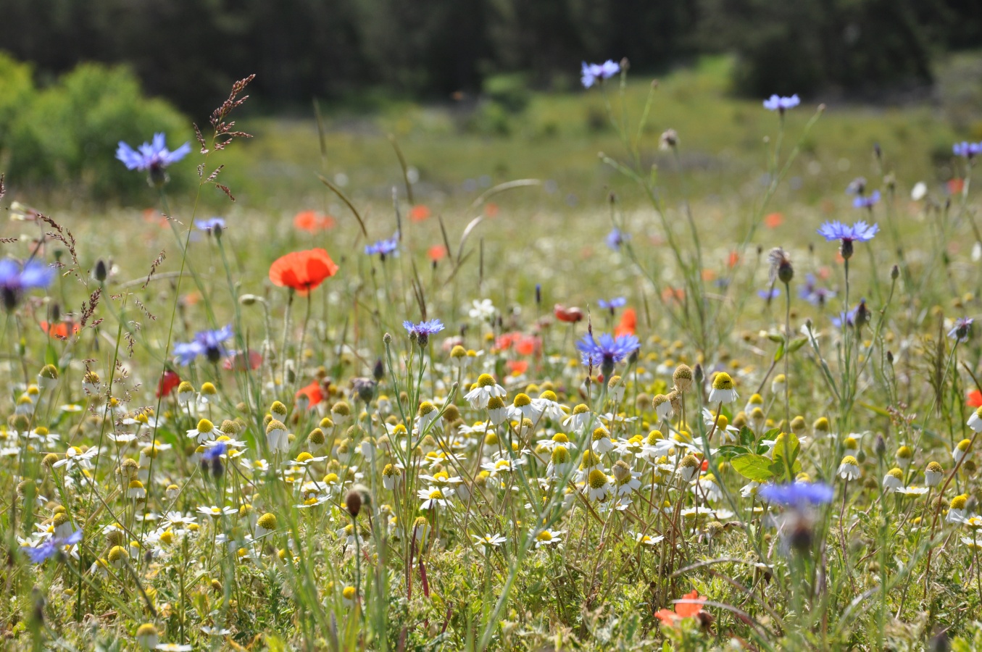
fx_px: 3269
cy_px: 326
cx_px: 491
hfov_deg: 17.1
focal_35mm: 120
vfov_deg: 11.4
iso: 320
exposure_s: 1/800
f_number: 8
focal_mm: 80
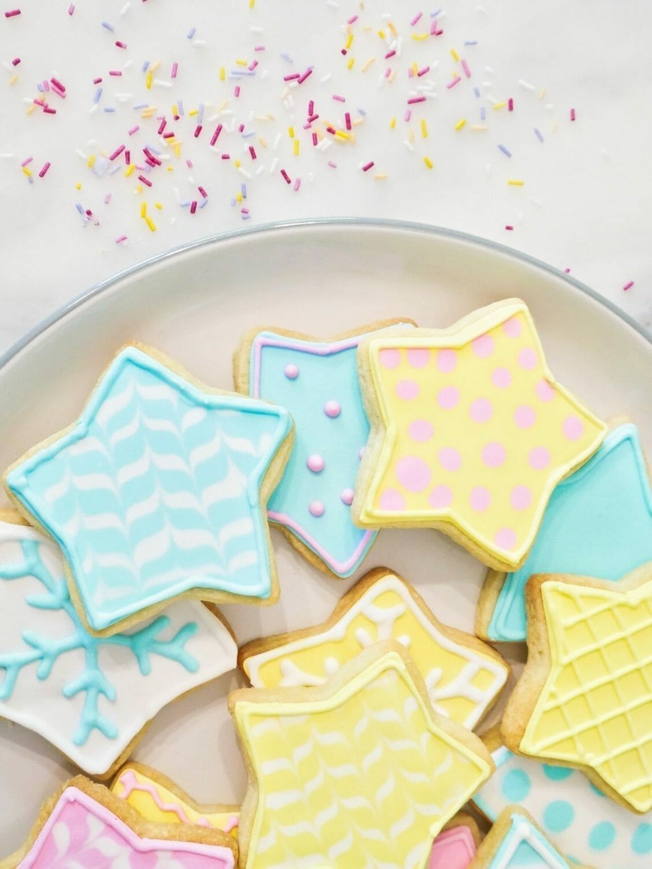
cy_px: 434
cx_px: 326
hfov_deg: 34.4
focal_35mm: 42
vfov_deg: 44.8
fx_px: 1054
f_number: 5.6
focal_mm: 21
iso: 3200
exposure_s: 1/60
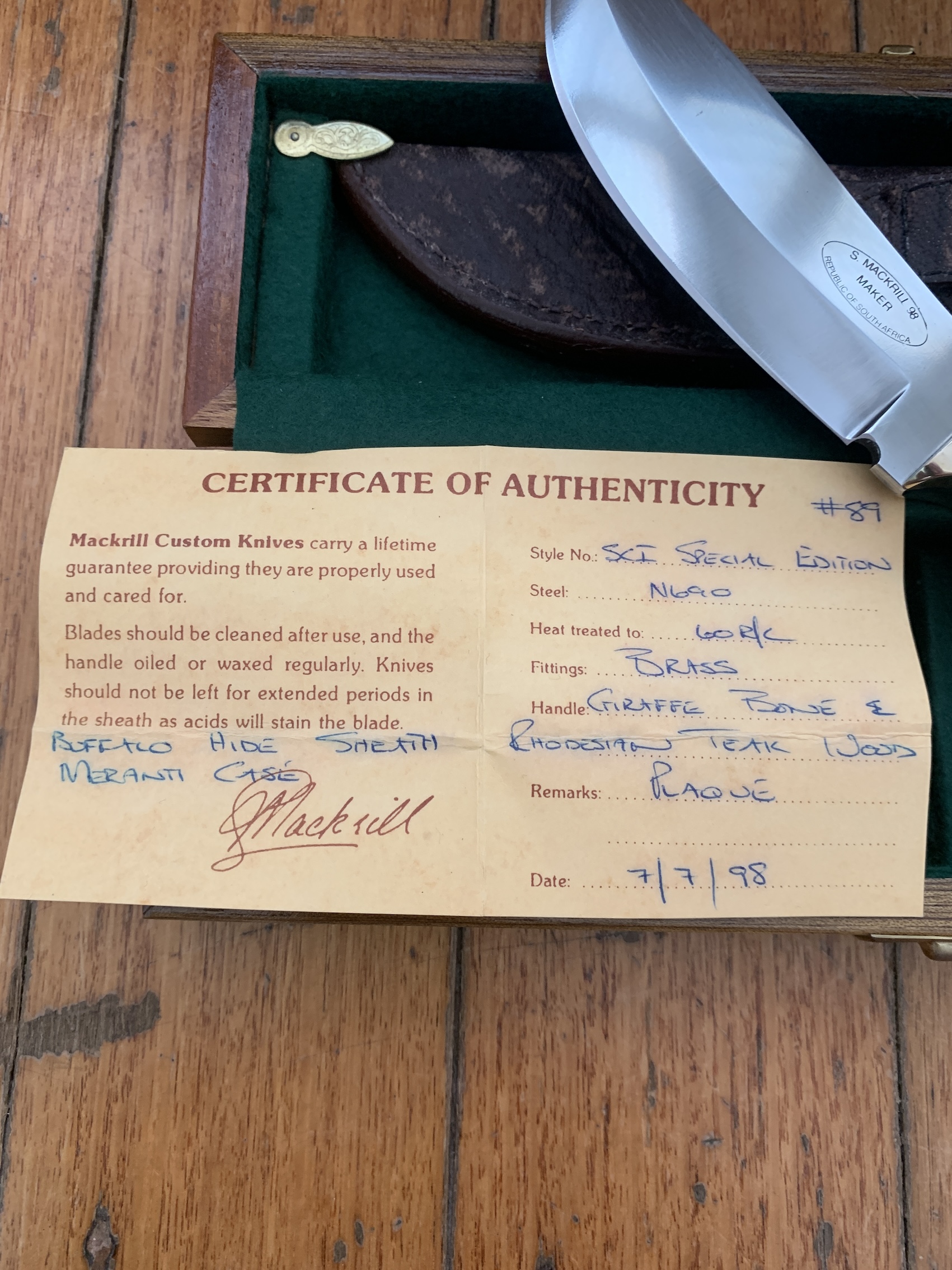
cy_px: 635
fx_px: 953
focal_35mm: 26
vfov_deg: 67.3
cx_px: 476
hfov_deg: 53.1
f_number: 1.8
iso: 125
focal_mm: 4.25
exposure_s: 1/60
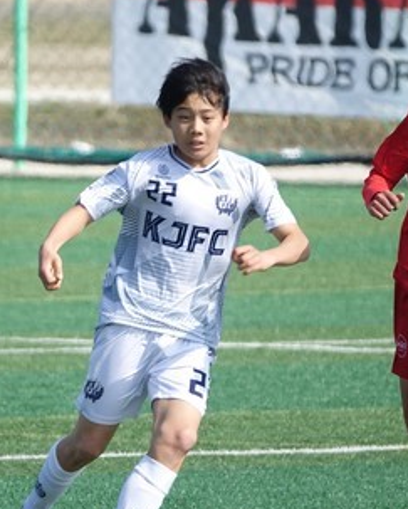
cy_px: 275
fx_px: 16232
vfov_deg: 1.8
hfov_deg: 1.4
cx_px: 111
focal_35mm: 1077
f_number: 4
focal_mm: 212.77
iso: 100
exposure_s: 1/500
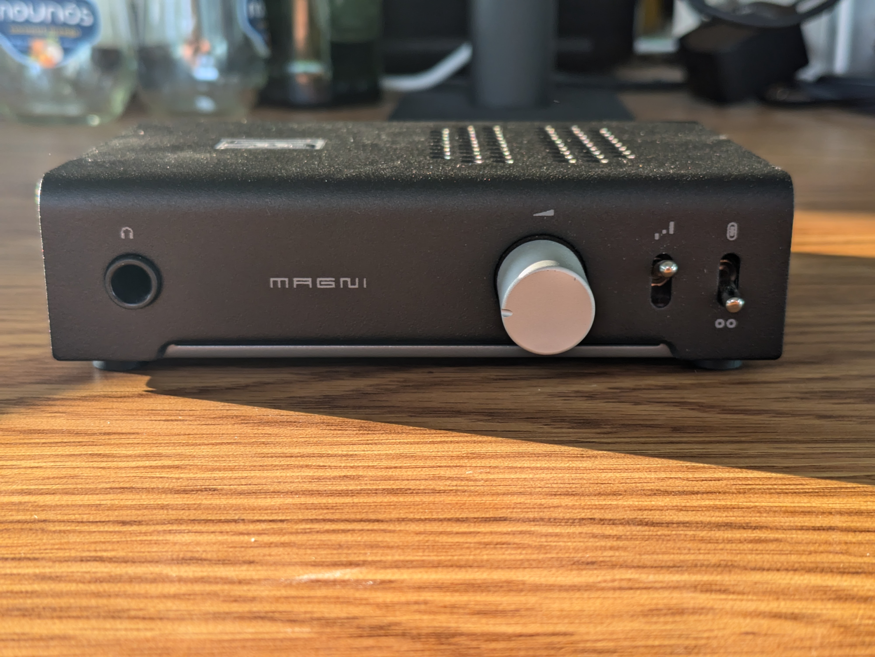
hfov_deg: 38.9
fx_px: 1239
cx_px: 438
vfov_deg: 29.7
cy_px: 328
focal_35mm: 49
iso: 106
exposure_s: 1/75.1
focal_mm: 4.53
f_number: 1.7
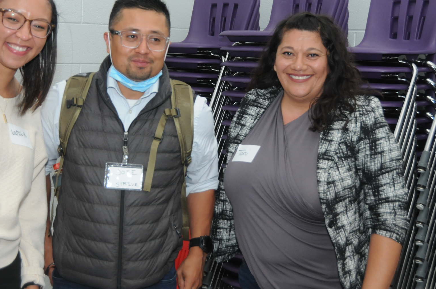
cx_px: 167
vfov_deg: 17.0
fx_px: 968
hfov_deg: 25.3
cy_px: 91
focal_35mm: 80
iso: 800
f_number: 5
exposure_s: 1/80
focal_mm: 38
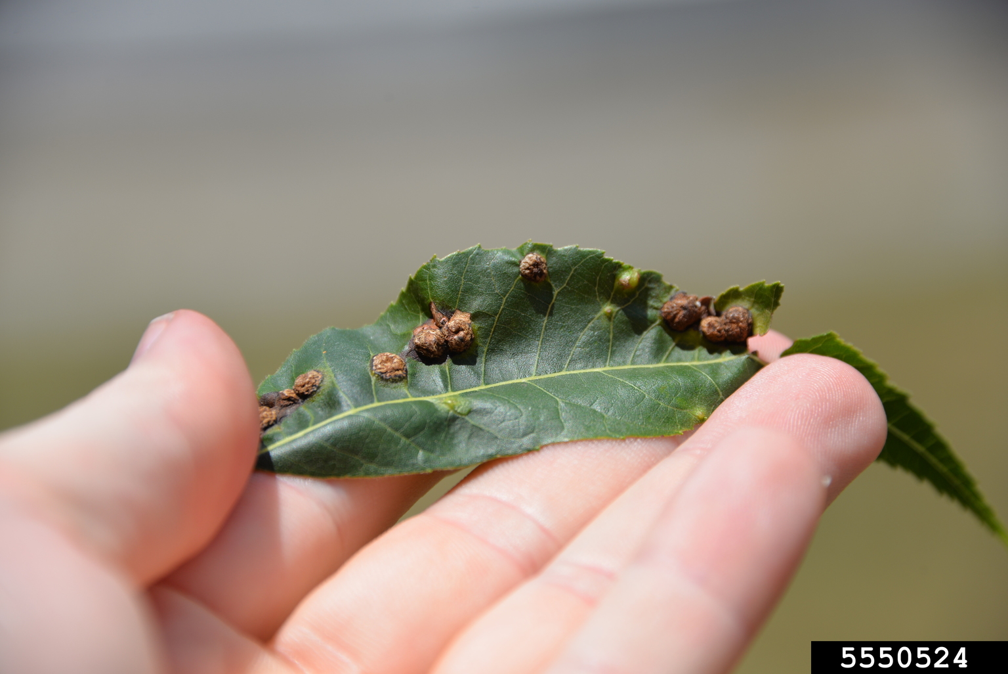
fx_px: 8404
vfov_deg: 4.6
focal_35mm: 300
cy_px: 337
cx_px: 504
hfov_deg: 6.9
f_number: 7.1
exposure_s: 1/800
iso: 200
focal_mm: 300
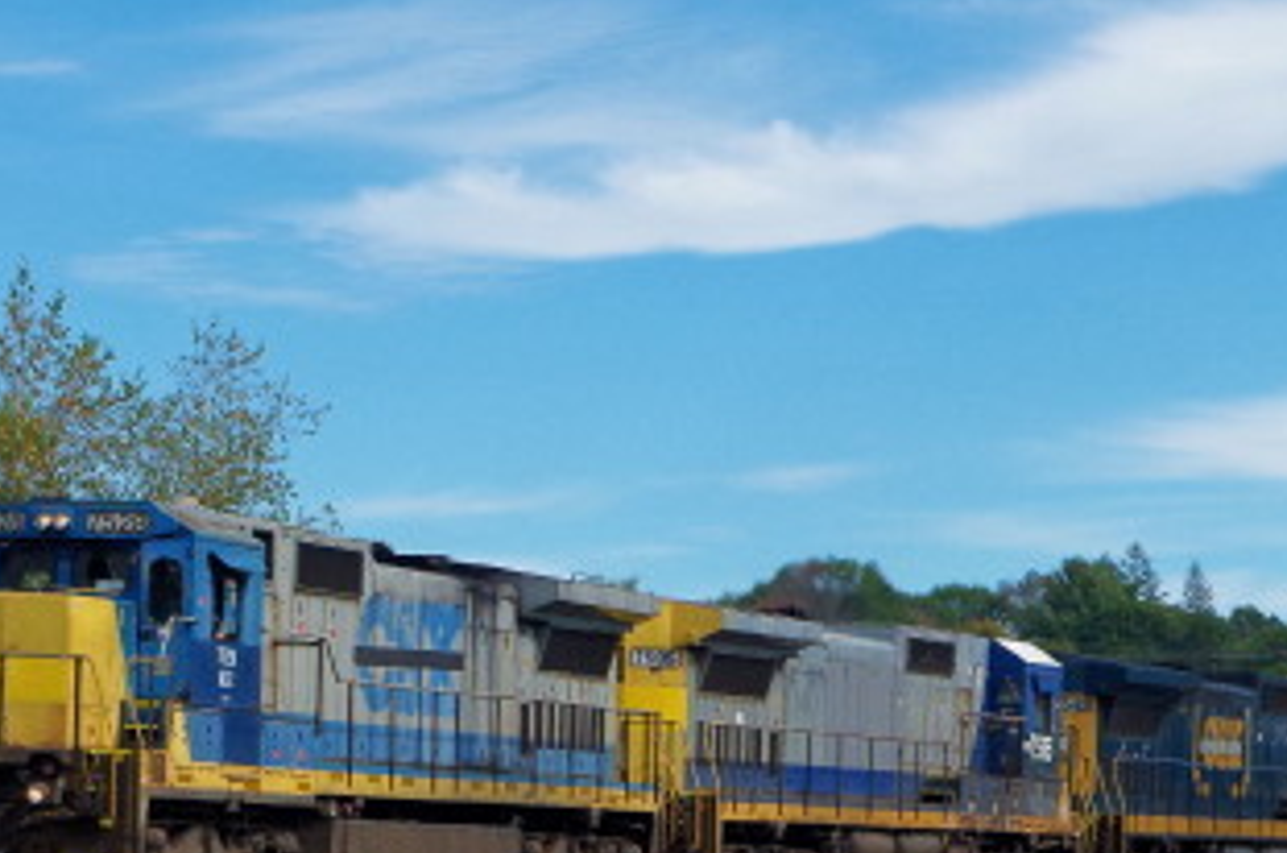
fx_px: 6243
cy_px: 590
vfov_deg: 7.8
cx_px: 956
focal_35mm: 175
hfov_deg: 11.7
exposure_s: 1/1000
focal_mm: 42.5
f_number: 7.1
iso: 200
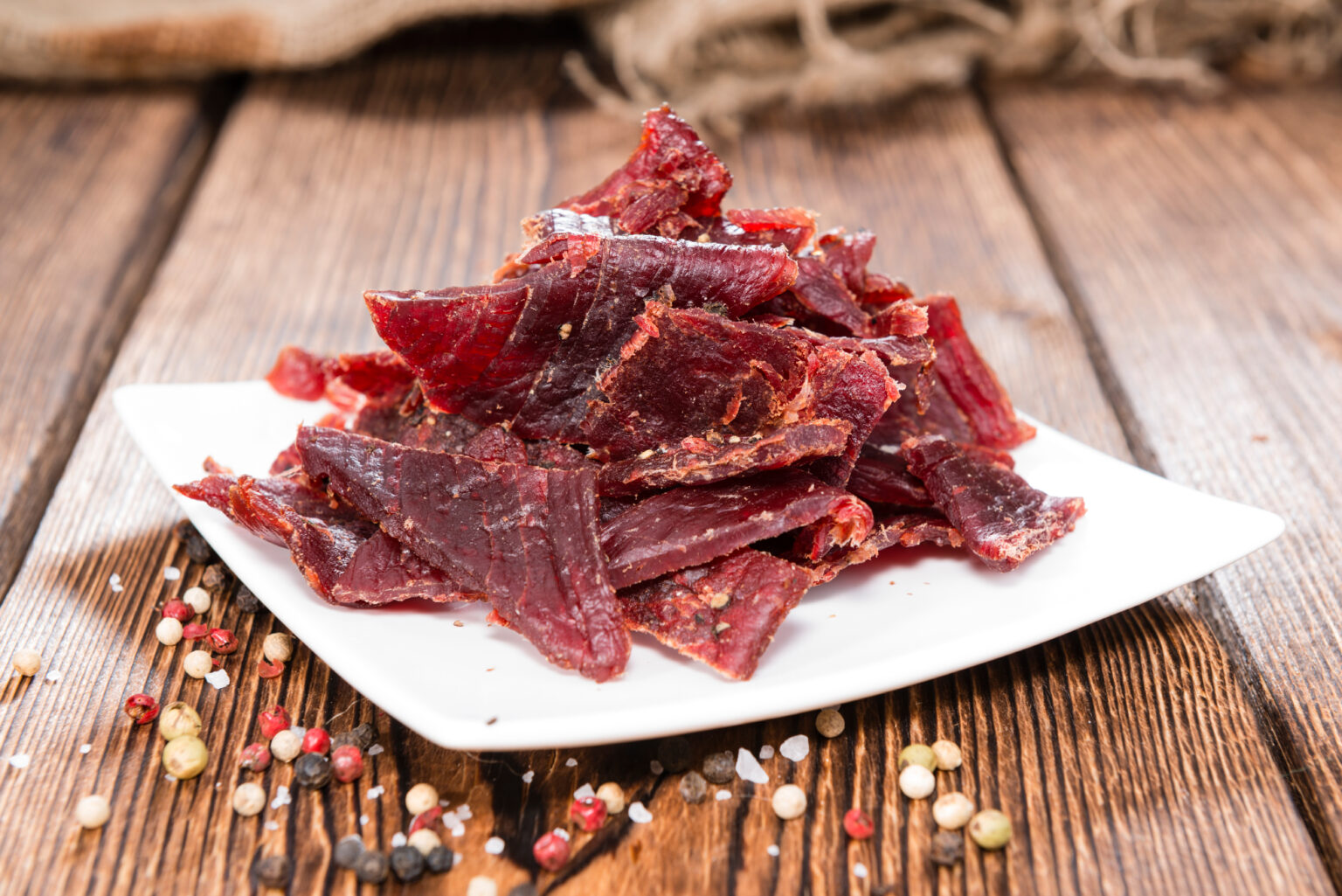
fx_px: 2610
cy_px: 448
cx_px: 671
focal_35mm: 70
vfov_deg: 19.5
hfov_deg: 28.8
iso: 50
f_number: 9
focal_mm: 70
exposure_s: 1/250
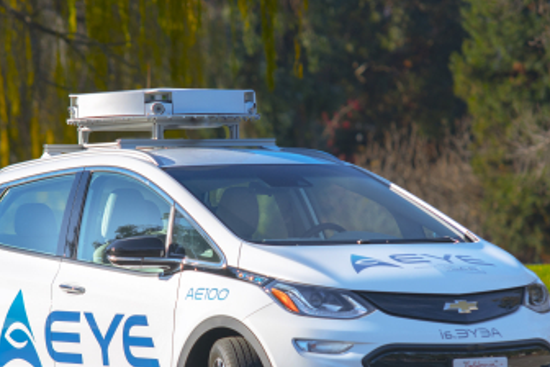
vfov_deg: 4.4
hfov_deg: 6.6
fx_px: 4736
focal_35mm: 310
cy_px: 244
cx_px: 247
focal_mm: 145
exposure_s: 1/2500
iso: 100
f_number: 3.2
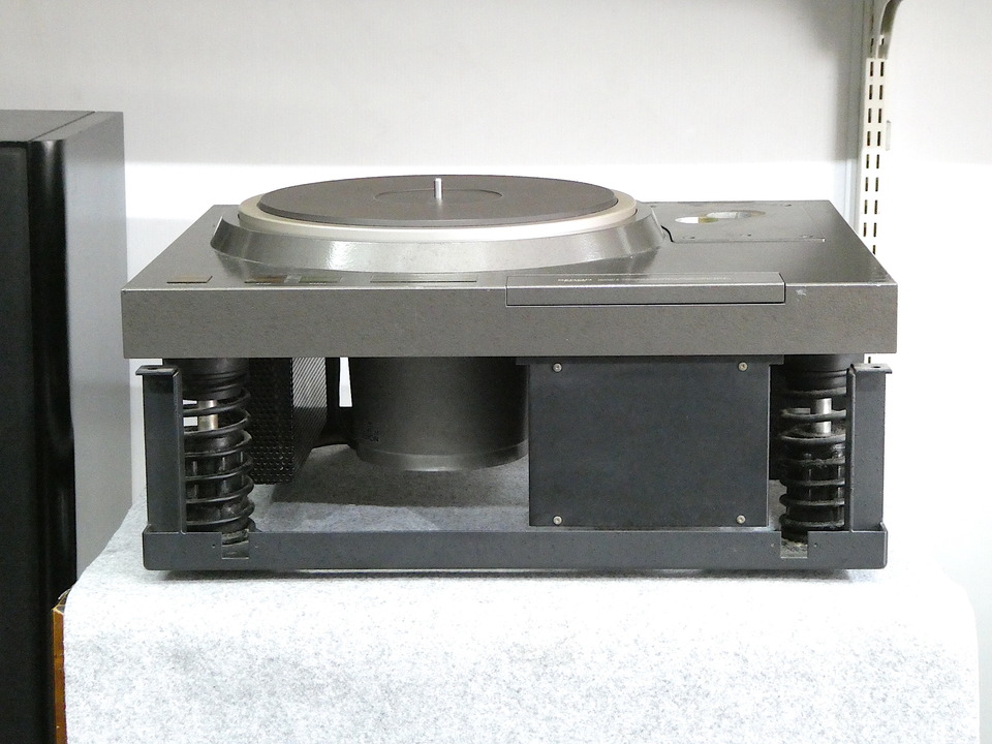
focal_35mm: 79
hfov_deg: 24.7
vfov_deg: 18.7
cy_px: 372
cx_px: 496
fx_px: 2264
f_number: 4.7
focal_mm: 14.1
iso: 1600
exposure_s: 1/30
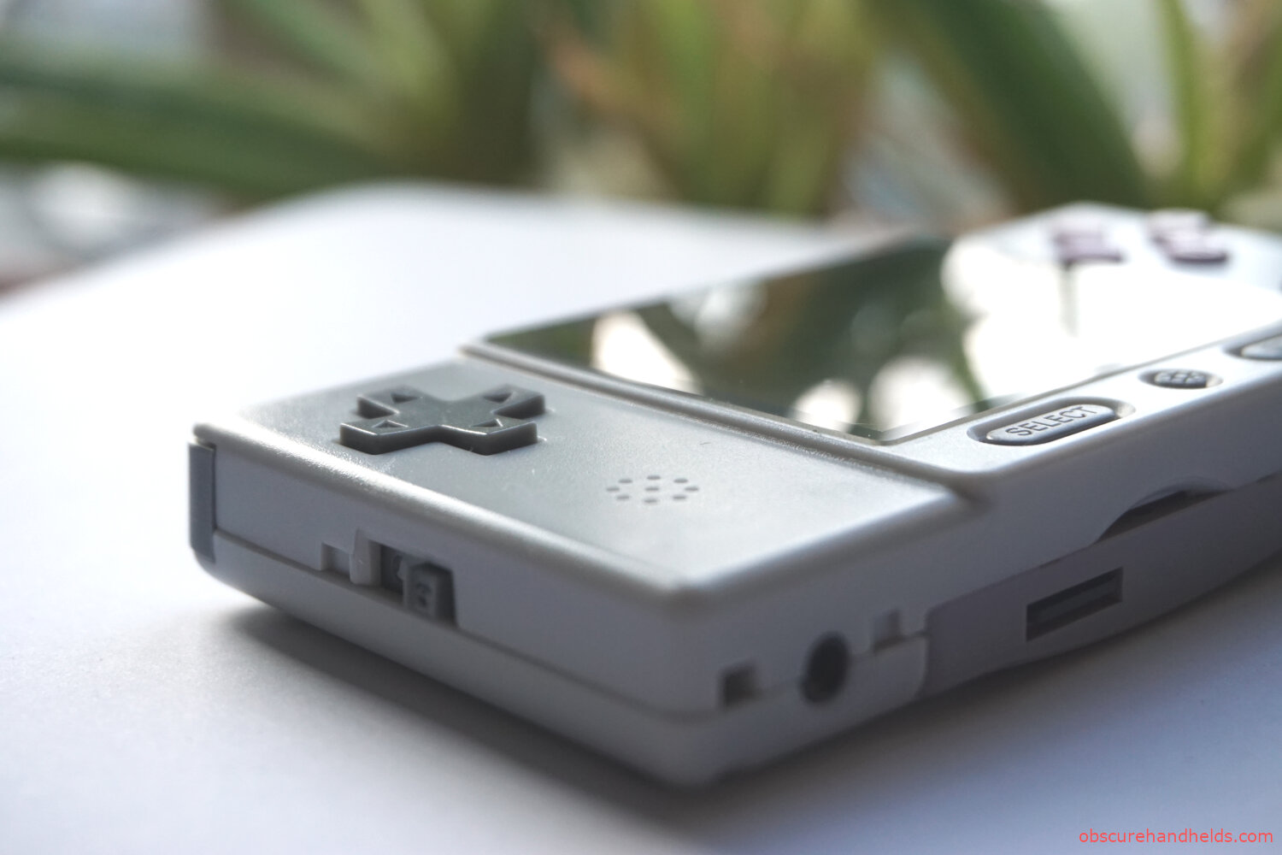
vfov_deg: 24.4
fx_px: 1976
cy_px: 428
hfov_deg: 35.9
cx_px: 641
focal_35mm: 56
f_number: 5.6
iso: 800
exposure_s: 1/320
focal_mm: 37
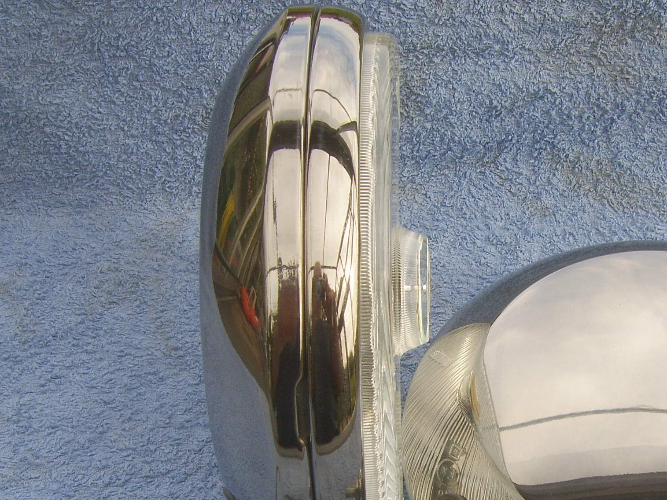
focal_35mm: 65
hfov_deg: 29.5
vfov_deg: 22.4
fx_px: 1252
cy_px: 370
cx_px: 468
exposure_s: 1/125
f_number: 6.4
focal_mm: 7.8
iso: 50
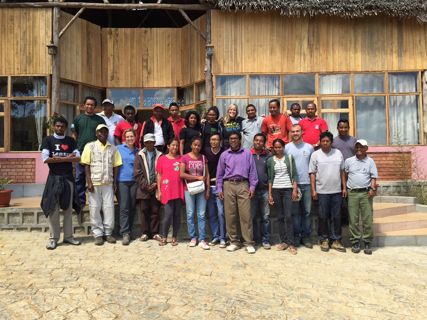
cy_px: 160
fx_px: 358
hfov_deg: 61.7
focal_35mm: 29
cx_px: 214
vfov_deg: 48.2
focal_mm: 4.15
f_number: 2.2
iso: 32
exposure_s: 1/989
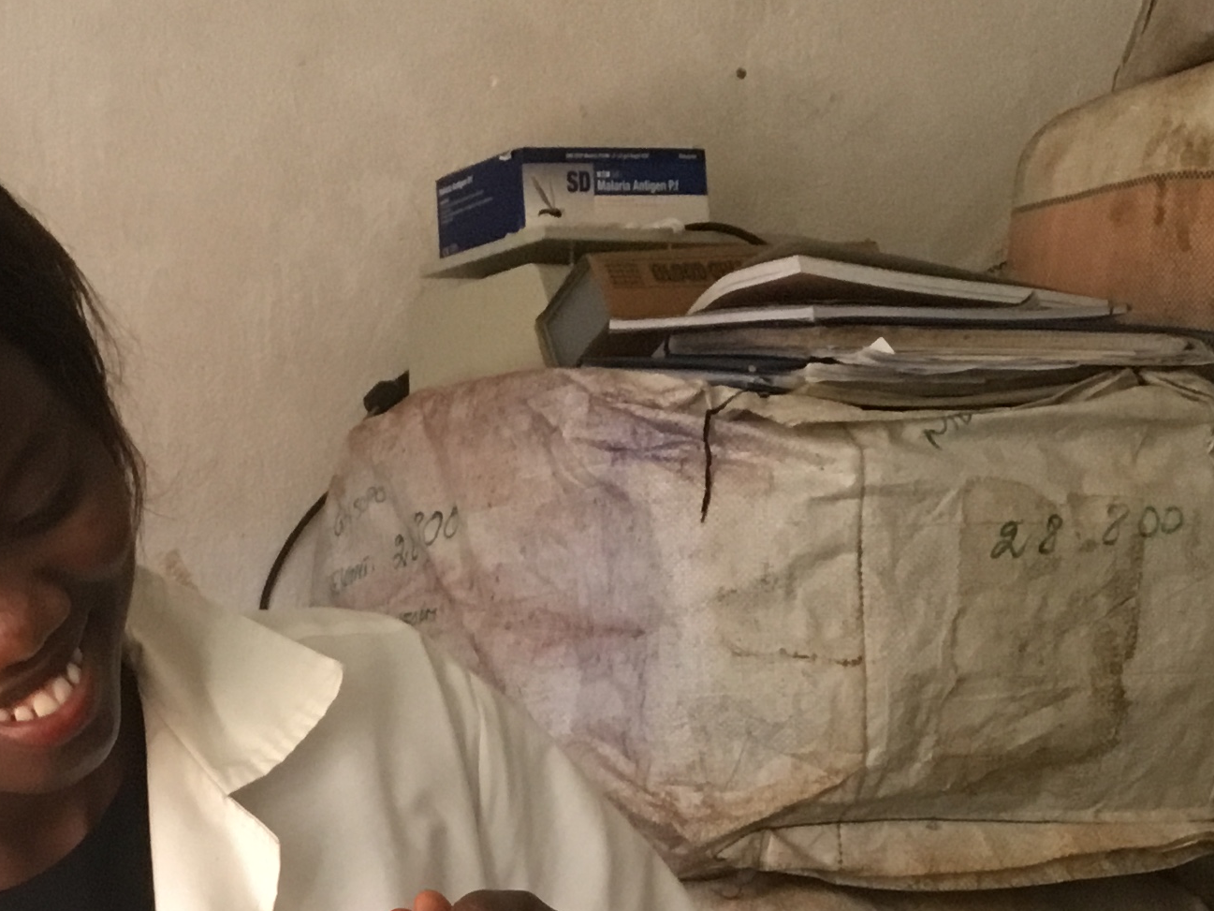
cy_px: 1080
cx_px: 110
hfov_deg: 24.3
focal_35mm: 78
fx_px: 2736
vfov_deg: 18.0
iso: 160
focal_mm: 3.3
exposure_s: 1/33
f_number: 2.4
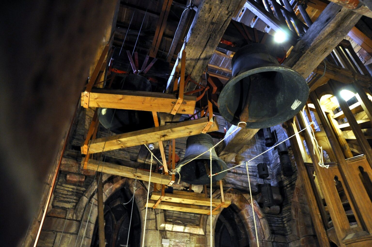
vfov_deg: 53.0
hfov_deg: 73.8
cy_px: 124
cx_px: 186
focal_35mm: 24
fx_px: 248
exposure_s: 1/2
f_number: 3.5
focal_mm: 16
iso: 800
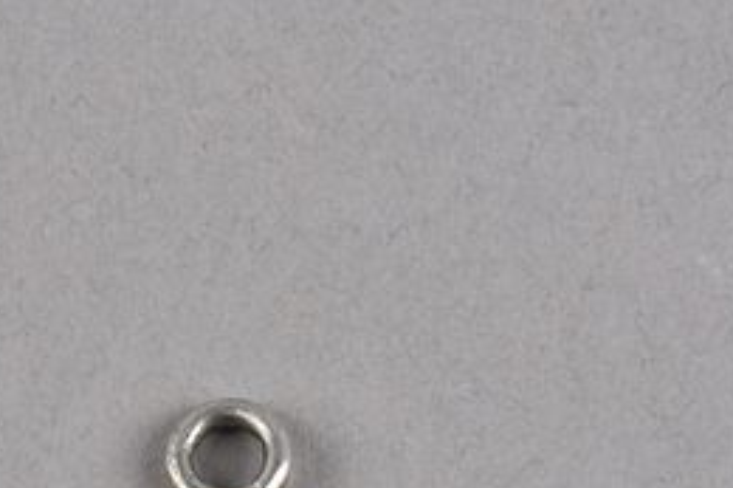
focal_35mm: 311
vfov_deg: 4.3
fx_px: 6334
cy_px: 1058
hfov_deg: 6.6
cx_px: 161
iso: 100
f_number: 13
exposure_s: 1/125
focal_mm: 45
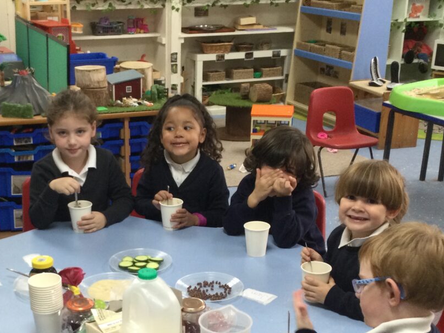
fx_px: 757
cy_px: 254
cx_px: 145
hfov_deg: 32.4
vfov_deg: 24.5
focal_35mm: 59
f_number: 2.4
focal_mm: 3.3
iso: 100
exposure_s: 1/33
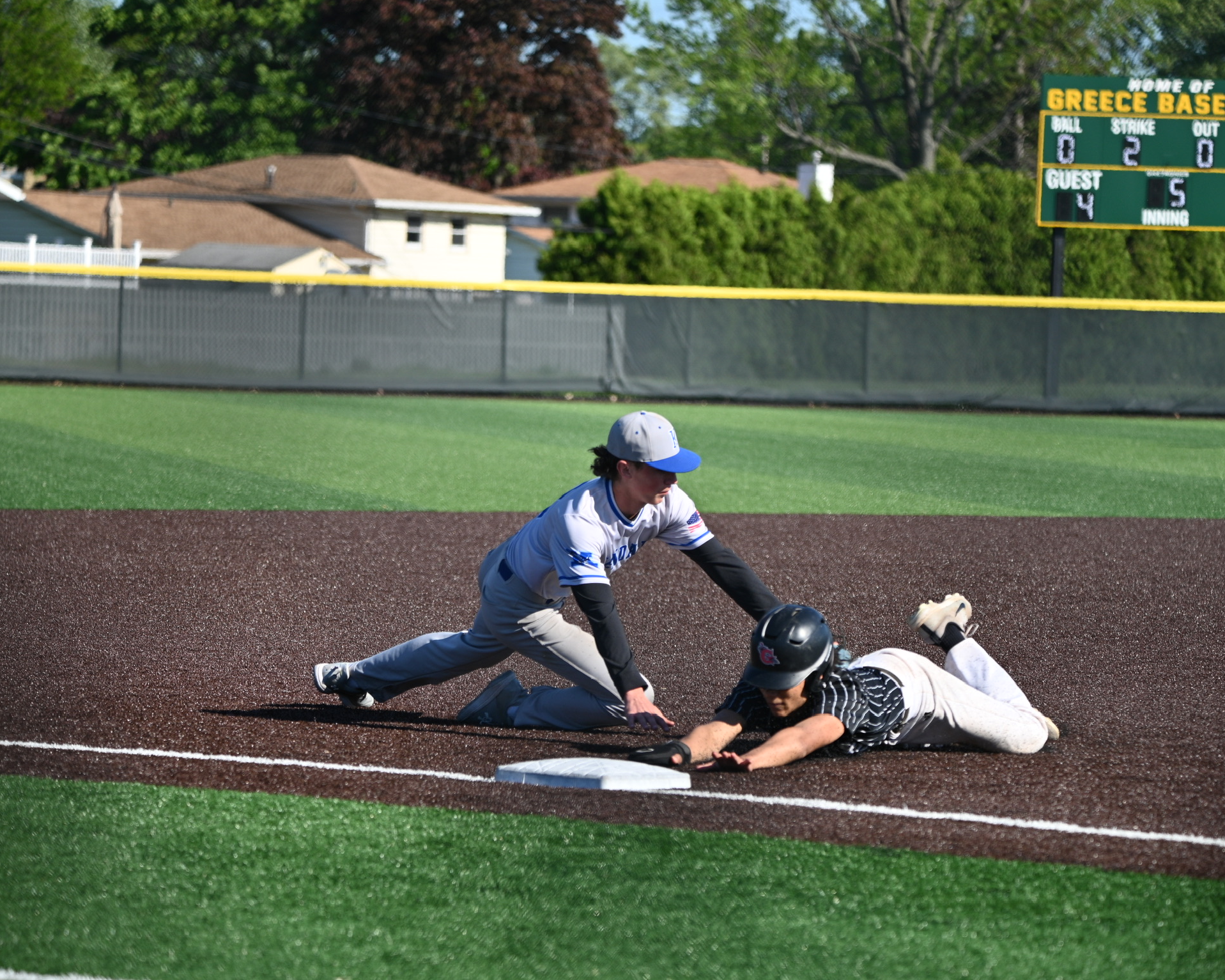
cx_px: 674
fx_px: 6960
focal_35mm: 192
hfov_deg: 10.1
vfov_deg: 8.1
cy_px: 490
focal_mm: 170
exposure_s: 1/1250
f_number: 5
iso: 200
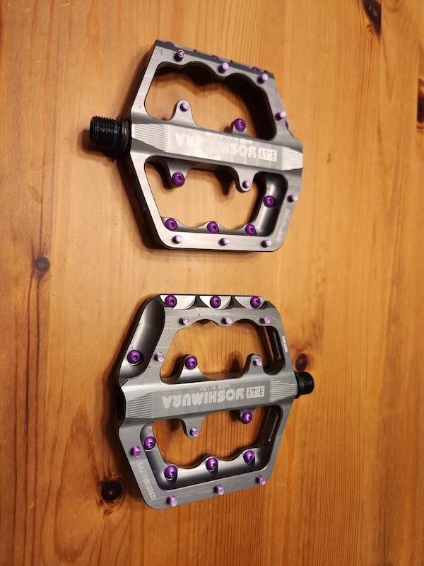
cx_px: 212
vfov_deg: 73.9
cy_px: 283
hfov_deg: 58.9
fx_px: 376
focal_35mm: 23
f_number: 1.8
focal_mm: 5.4
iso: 320
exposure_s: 1/120
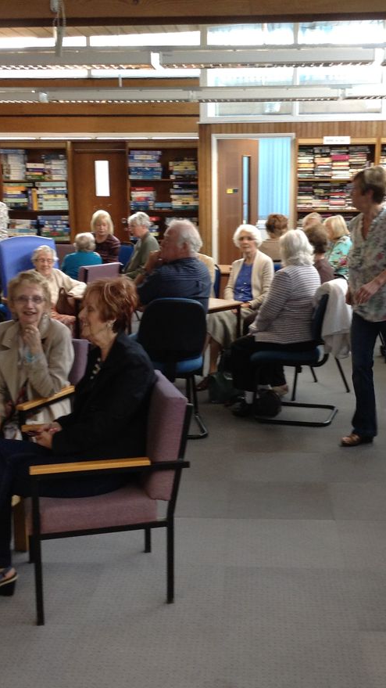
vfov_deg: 42.1
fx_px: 892
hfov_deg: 24.4
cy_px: 350
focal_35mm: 49
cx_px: 206
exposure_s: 1/25
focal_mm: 3.3
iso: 40
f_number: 2.4
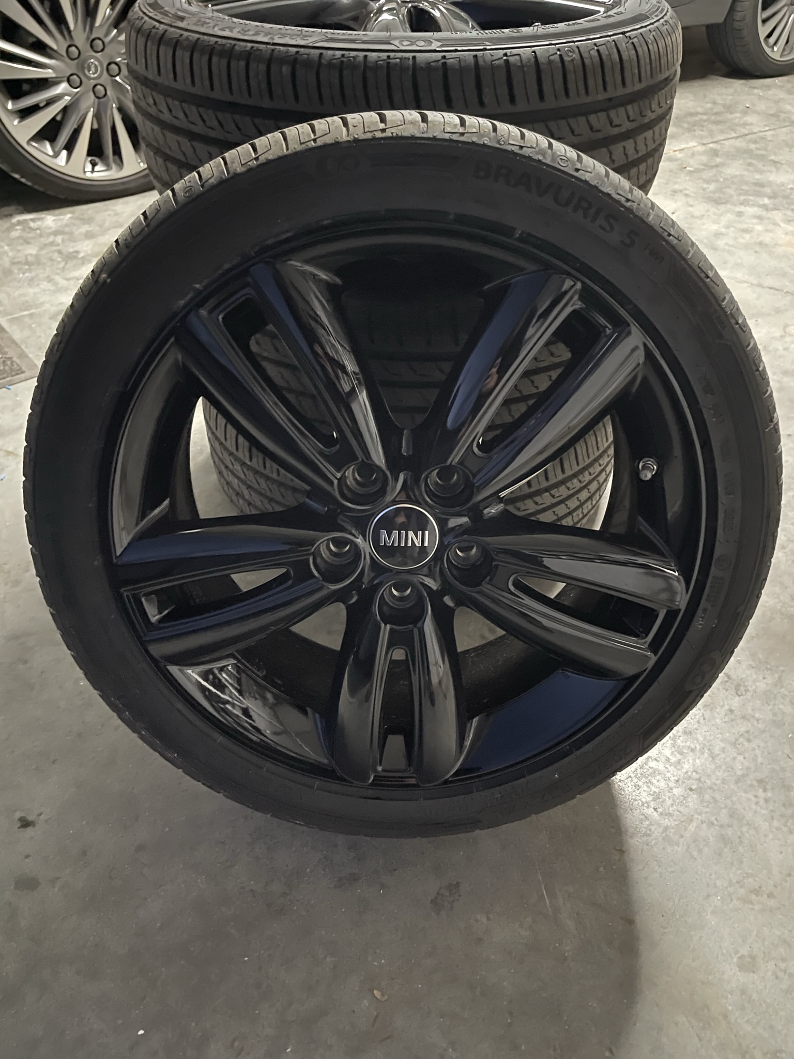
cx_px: 397
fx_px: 795
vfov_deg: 67.3
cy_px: 530
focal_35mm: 26
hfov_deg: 53.1
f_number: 1.6
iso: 1000
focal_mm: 4.2
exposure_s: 1/14
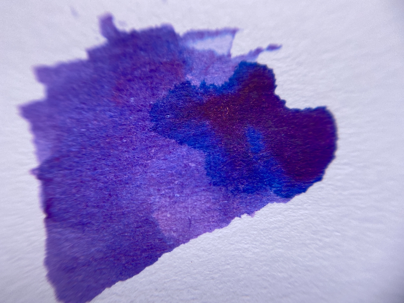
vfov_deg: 53.1
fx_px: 303
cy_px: 152
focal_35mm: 26
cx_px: 202
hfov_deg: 67.3
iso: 125
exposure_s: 1/50
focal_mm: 4.25
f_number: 1.8
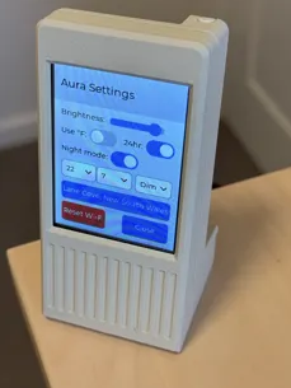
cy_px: 212
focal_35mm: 63
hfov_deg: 23.3
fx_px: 706
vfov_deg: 30.7
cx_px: 130
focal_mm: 6.76
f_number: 1.78
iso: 125
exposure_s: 1/50
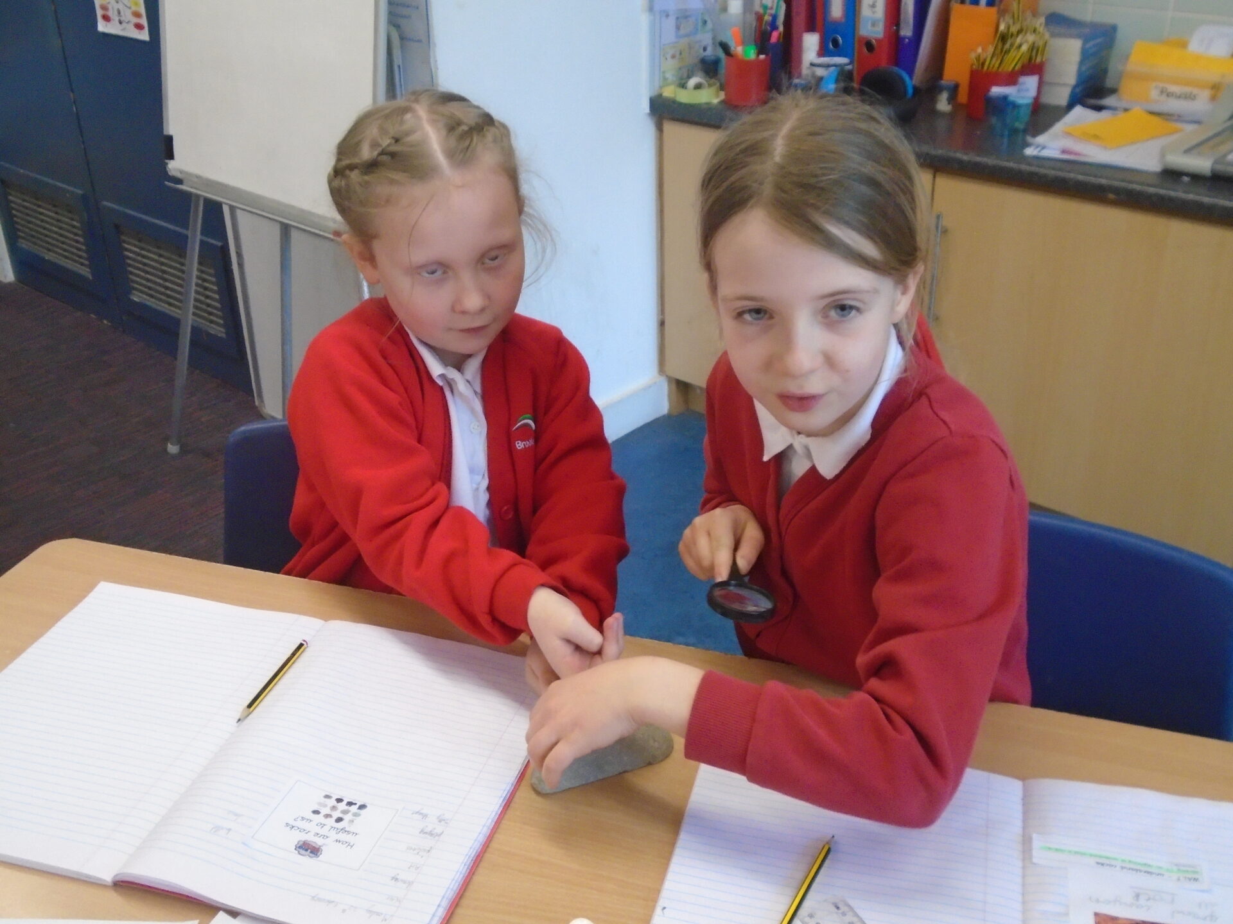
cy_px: 462
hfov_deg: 51.4
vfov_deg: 39.7
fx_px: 1282
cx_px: 616
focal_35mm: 36
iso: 500
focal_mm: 6.4
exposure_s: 1/60
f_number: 3.8
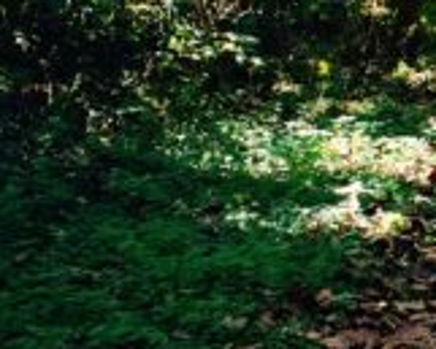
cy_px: 27
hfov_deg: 10.1
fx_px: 2324
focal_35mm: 180
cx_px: 818
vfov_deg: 8.6
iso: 50
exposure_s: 1/120
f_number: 2.2
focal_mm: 4.15
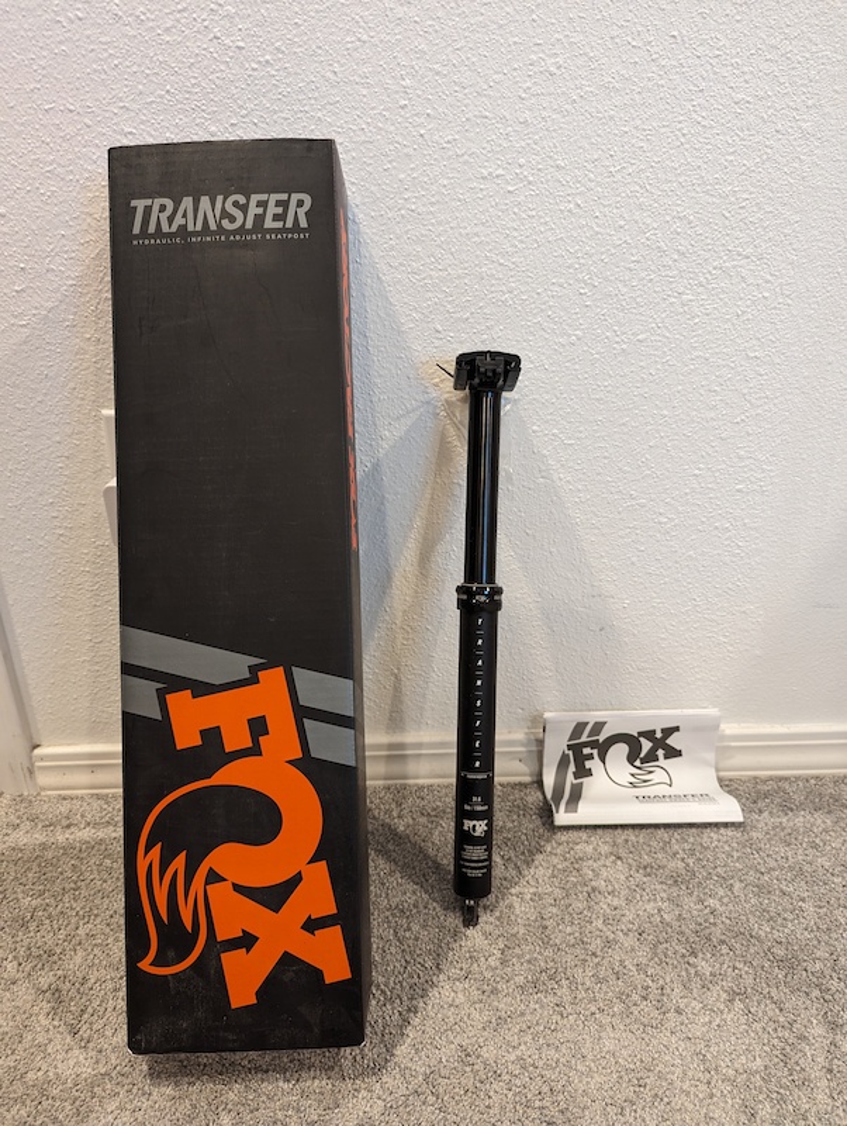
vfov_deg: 71.5
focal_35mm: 24
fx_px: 781
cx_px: 424
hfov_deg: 56.9
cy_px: 563
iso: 221
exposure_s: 1/24
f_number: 1.85
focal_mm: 6.81
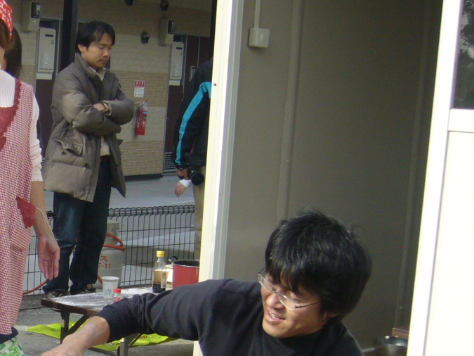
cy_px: 257
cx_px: -80
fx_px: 1136
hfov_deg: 22.0
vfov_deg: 17.7
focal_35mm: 83
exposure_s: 1/400
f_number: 2.8
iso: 80
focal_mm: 5.8
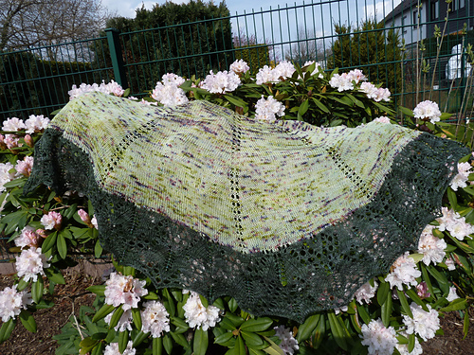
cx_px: 237
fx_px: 342
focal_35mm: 25
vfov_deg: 54.9
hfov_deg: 69.4
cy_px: 178
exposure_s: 1/400
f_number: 5
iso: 80
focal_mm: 4.1
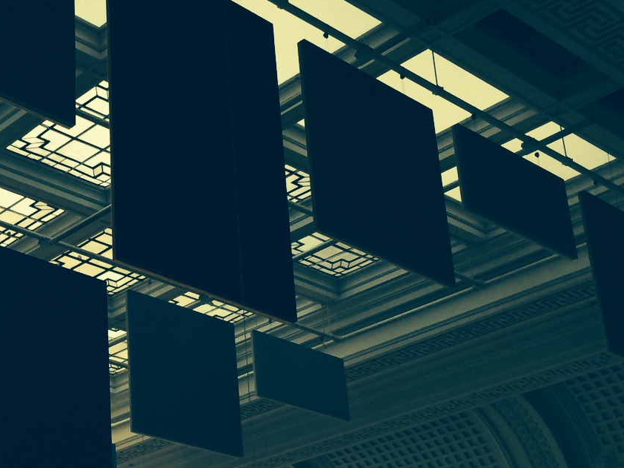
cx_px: 67
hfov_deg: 25.9
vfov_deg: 20.0
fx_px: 1316
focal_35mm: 73
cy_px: 357
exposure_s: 1/30
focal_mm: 4.12
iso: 64
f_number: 2.2
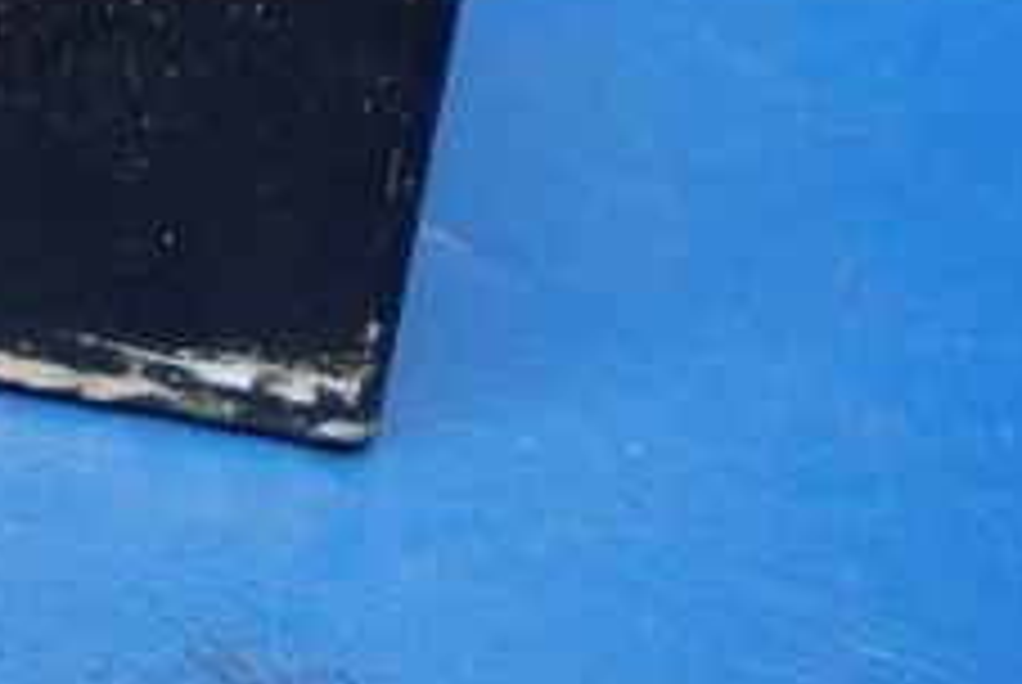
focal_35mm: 82
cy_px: -212
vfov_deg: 15.8
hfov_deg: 22.5
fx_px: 2331
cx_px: -248
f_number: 3.9
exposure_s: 1/20
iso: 800
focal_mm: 5
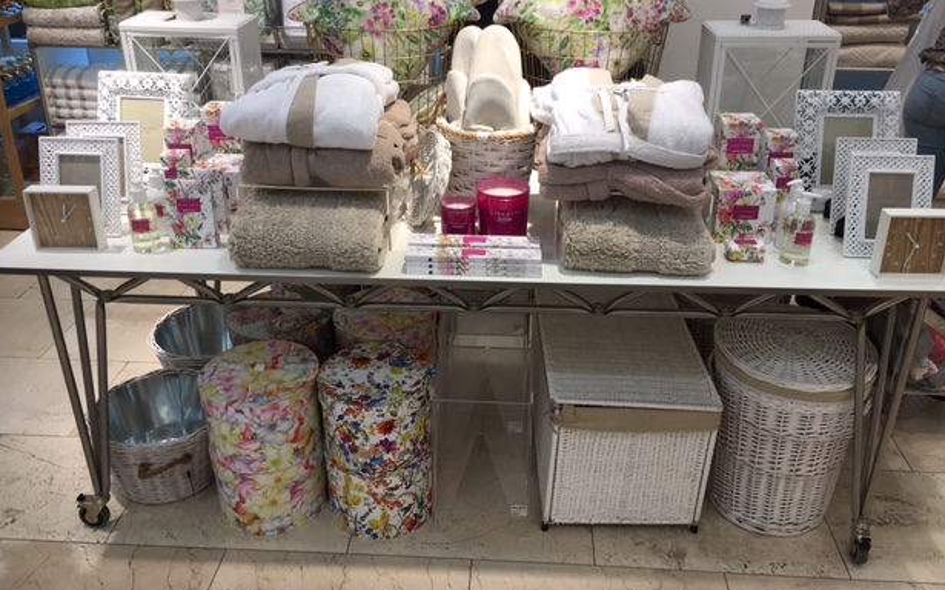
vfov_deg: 39.3
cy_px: 244
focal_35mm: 32
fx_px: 824
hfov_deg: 59.7
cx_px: 479
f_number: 2.2
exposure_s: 1/50
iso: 25
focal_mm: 4.15
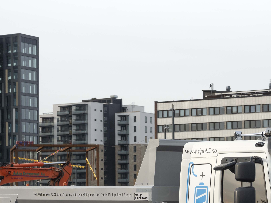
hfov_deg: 14.6
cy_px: 200
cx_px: 194
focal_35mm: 135
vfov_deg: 10.9
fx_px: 1057
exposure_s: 1/800
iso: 250
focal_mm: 54
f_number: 5
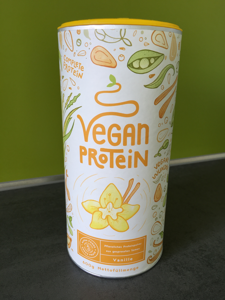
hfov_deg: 48.2
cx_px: 112
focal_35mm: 29
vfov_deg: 61.7
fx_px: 251
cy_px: 150
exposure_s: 1/50
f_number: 2.2
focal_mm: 4.15
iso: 32
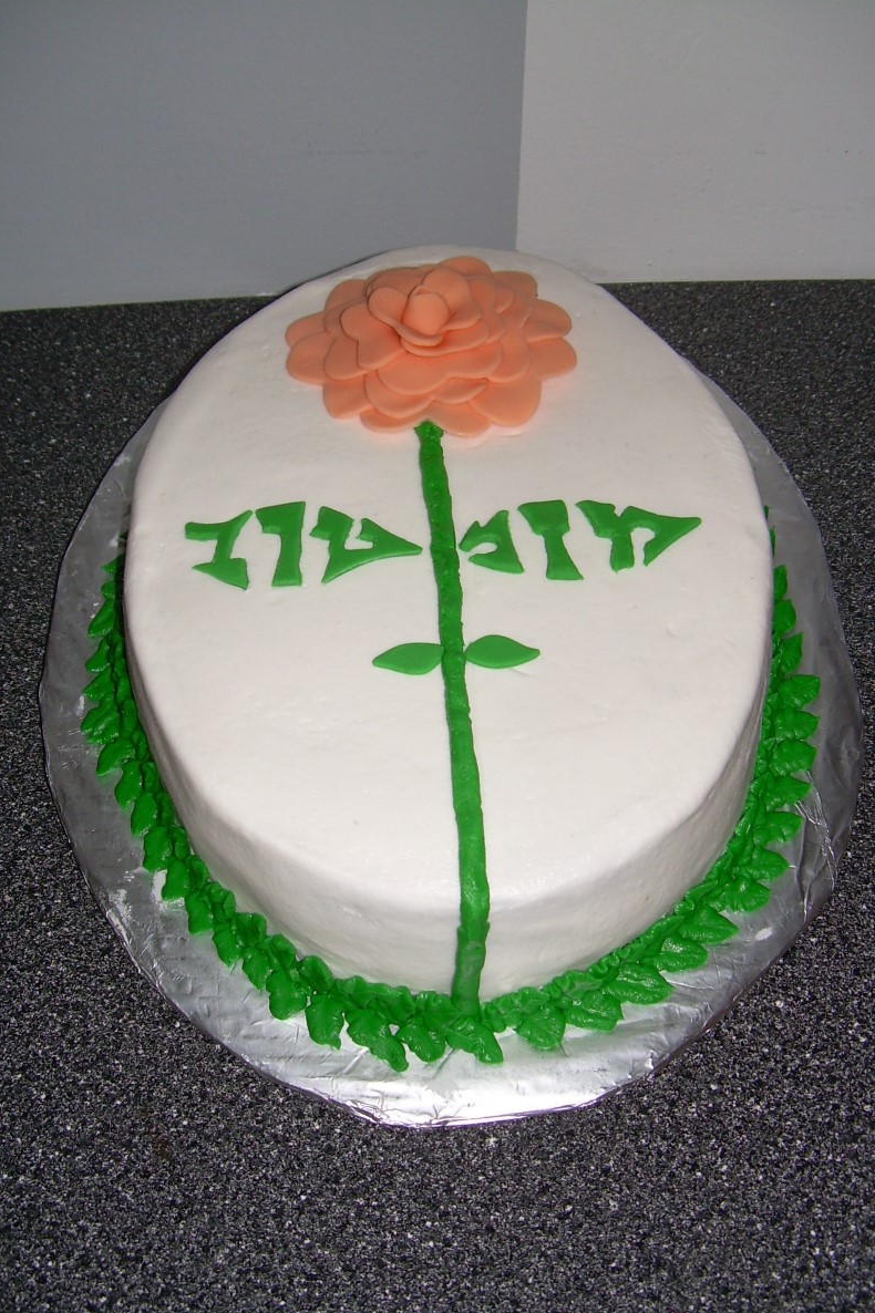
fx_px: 1459
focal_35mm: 40
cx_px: 487
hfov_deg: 33.3
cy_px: 655
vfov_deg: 48.5
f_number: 2.8
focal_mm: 6.3
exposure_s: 1/60
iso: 50
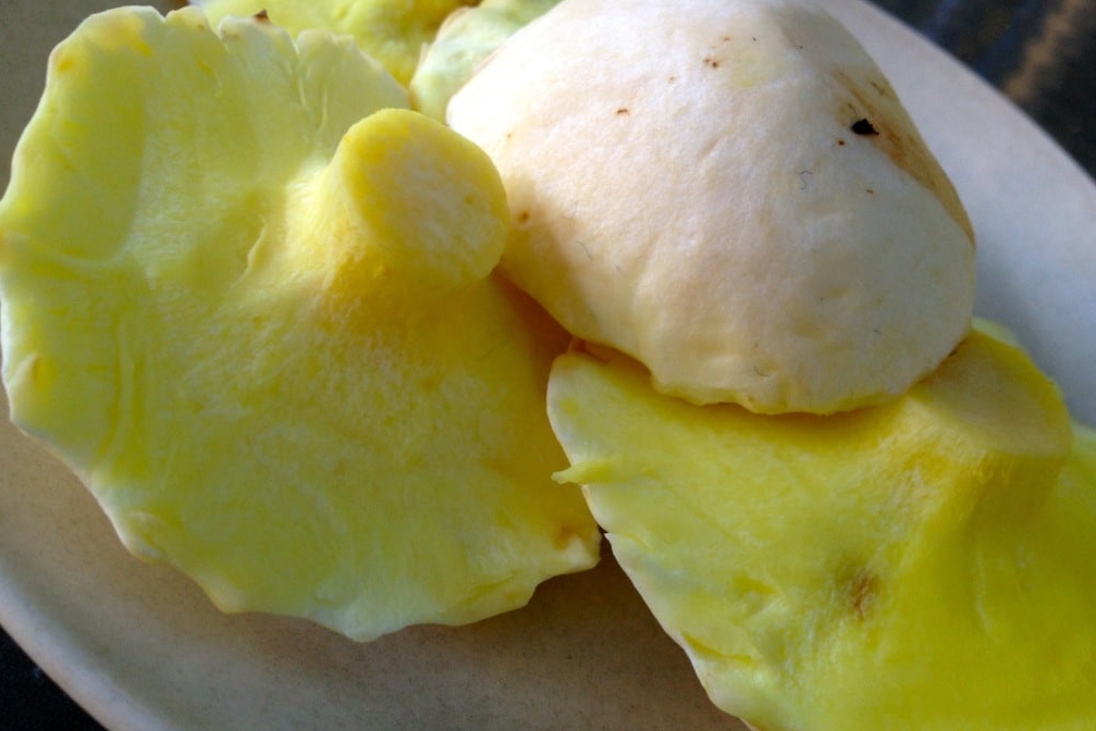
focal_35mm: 37
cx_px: 551
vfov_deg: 36.0
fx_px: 1127
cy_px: 358
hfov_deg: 51.9
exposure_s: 1/30
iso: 80
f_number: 2.4
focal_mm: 4.28
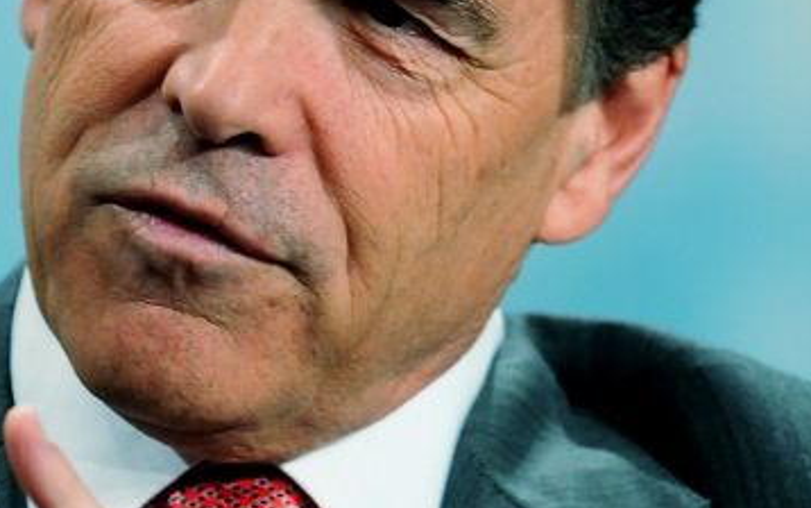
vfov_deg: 0.8
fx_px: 38647
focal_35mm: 1748
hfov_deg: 1.2
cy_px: 234
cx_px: 204
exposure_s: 1/320
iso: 800
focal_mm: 400
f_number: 3.5
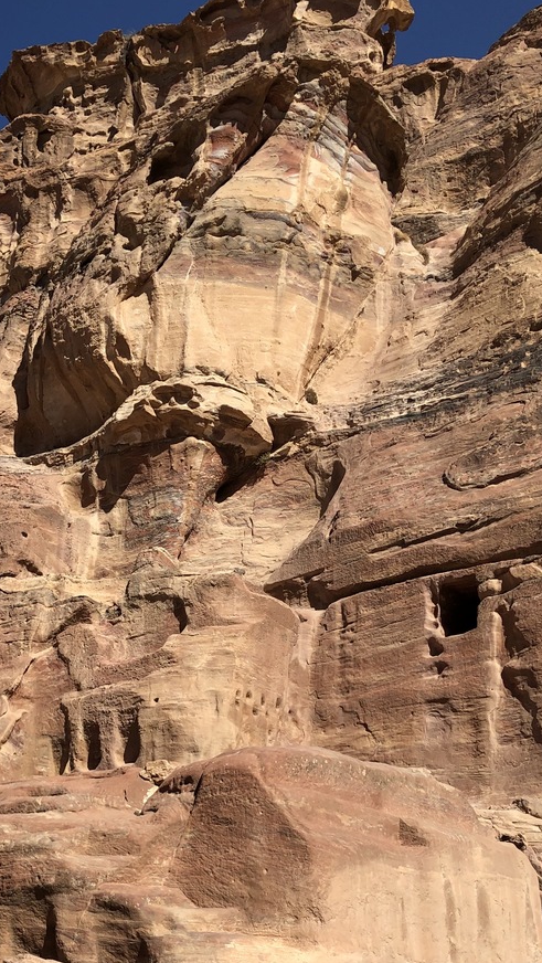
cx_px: 168
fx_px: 1200
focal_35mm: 47
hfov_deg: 25.3
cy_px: 649
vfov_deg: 43.1
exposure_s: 1/2525
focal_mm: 3.99
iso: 20
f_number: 1.8
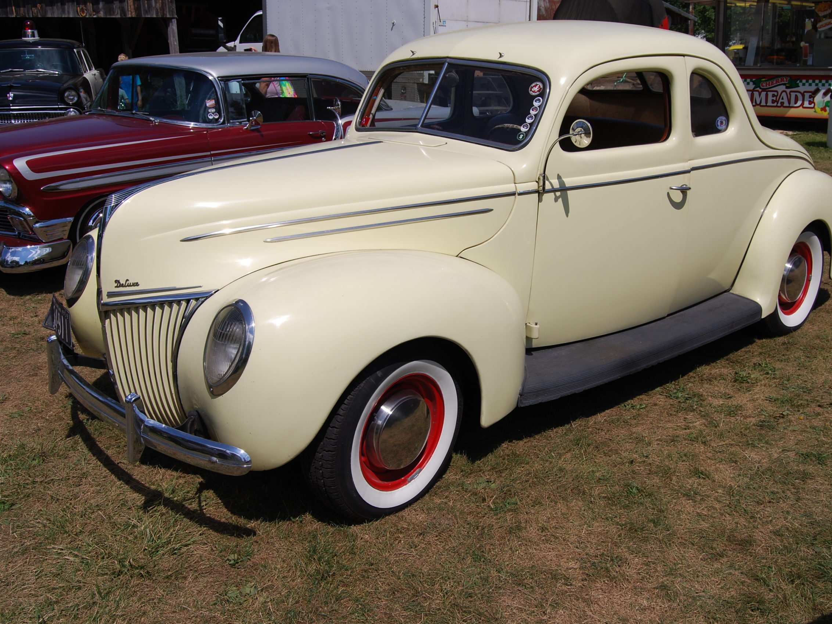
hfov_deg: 51.3
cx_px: 459
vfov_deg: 39.7
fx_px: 865
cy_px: 310
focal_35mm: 36
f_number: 10
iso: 100
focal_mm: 22
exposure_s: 1/400
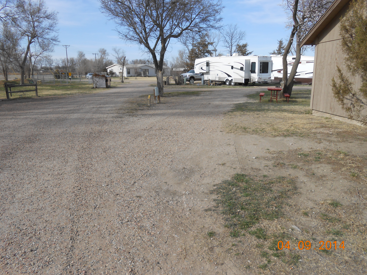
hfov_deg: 67.3
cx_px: 184
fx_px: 276
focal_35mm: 26
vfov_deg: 53.1
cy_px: 138
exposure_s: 1/800
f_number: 3.5
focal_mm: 4.6
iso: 80
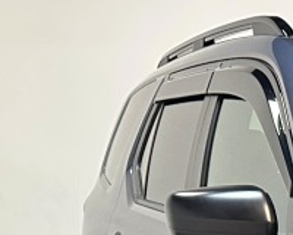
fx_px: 1041
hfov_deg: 13.0
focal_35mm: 120
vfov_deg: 11.6
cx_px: 656
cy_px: 458
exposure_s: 1/60
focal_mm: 6.86
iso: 400
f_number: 1.78
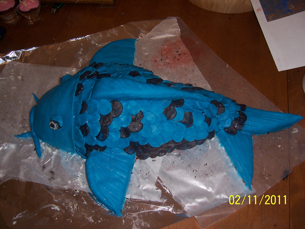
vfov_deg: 39.7
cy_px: 114
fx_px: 317
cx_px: 152
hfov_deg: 51.4
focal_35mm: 36
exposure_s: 1/60
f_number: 3
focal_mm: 6
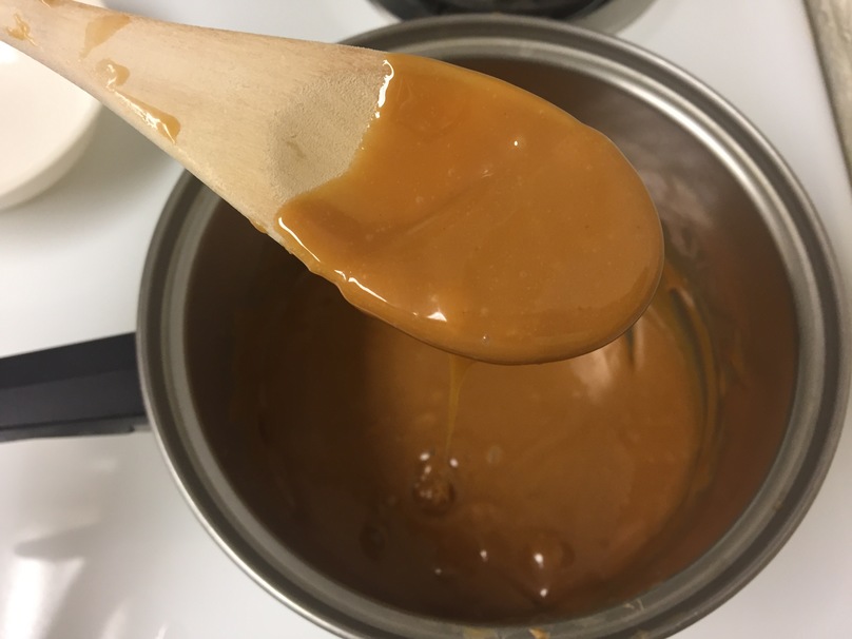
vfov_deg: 48.2
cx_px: 426
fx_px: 714
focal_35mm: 29
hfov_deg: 61.7
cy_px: 320
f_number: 2.2
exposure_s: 1/30
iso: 80
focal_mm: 4.15
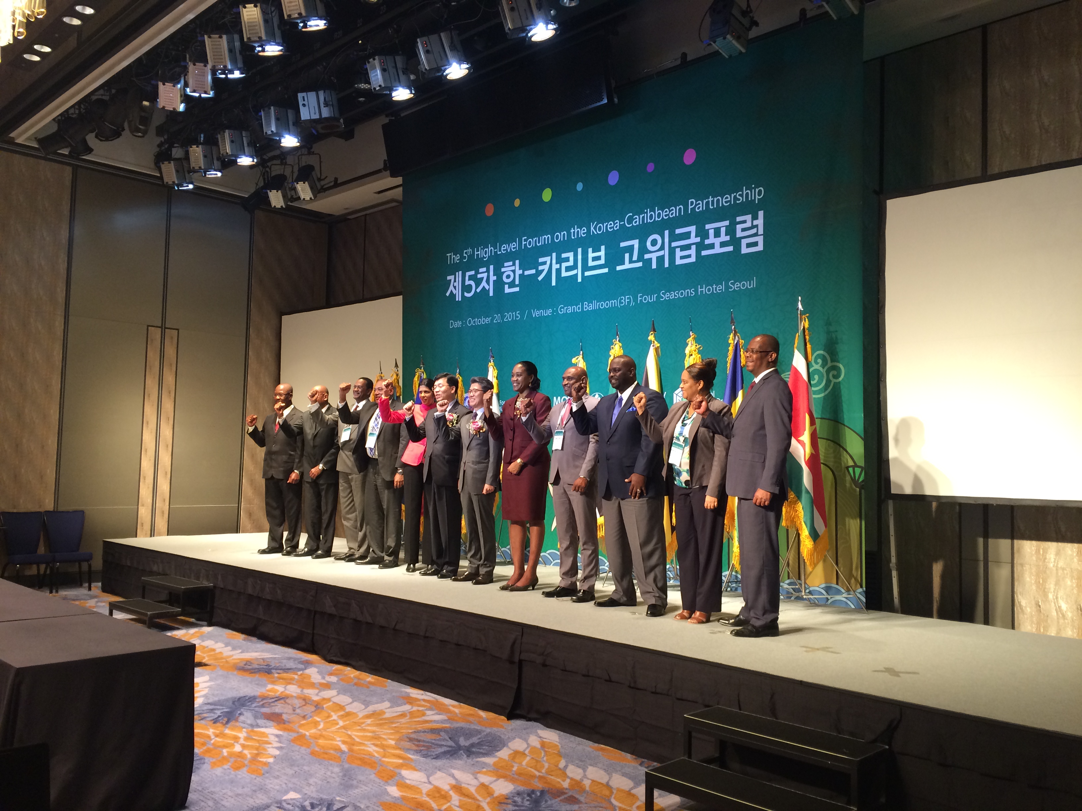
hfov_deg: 61.7
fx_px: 906
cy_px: 406
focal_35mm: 29
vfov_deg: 48.2
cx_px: 541
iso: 100
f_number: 2.2
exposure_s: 1/30
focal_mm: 4.15
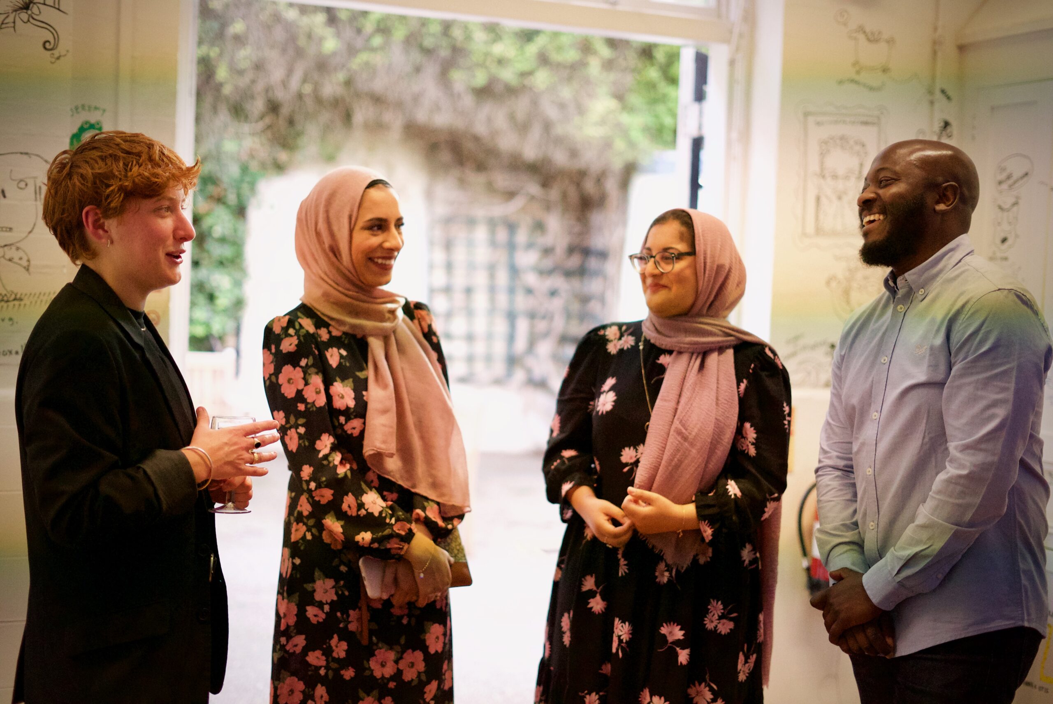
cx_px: 526
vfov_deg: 27.0
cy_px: 352
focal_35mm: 50
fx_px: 1463
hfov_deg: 39.6
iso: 12800
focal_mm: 50
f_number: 1.8
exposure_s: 1/4000
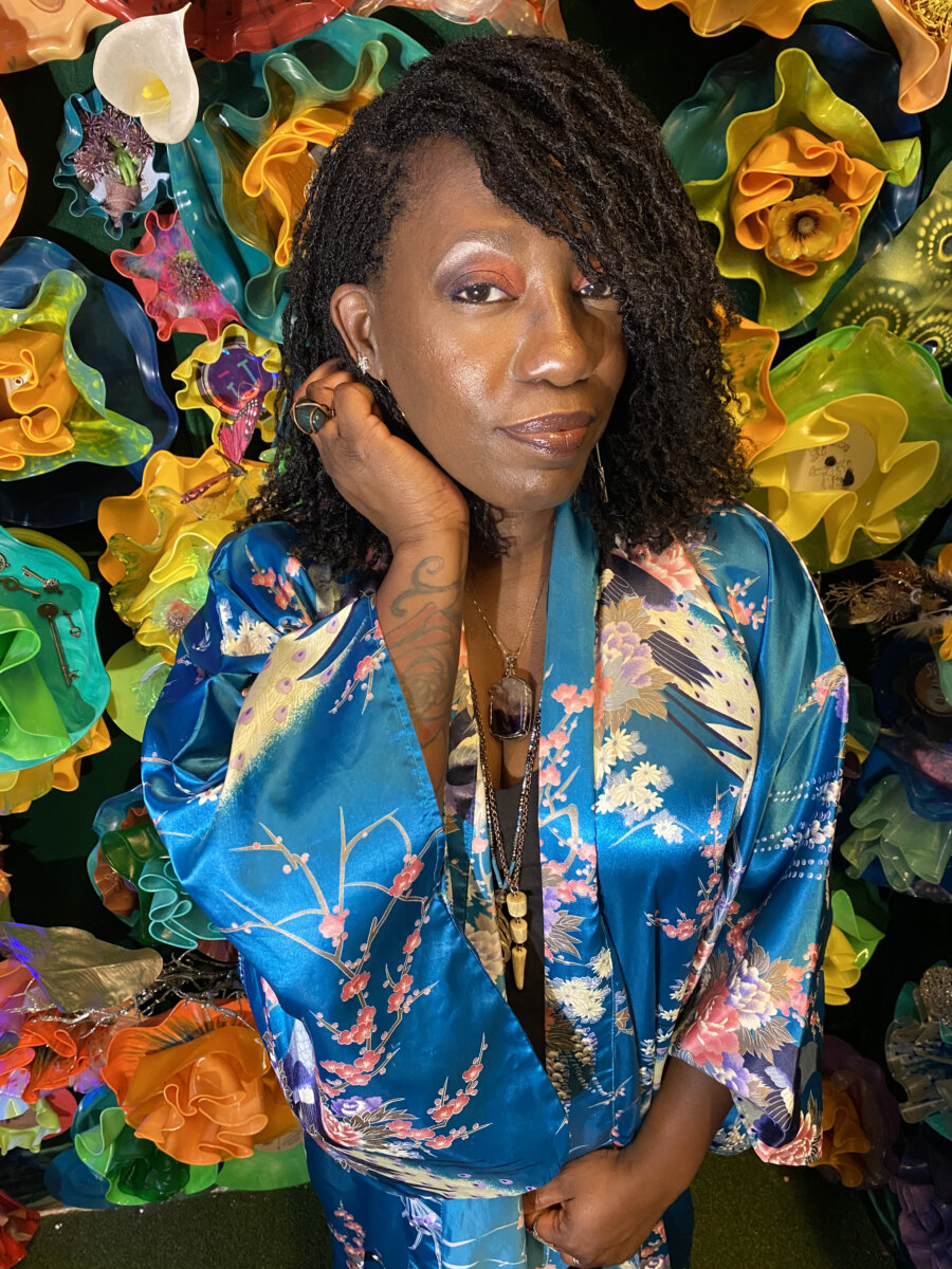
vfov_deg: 67.3
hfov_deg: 53.1
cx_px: 476
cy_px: 634
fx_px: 953
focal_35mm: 26
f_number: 1.8
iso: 400
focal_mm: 4.25
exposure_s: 1/60
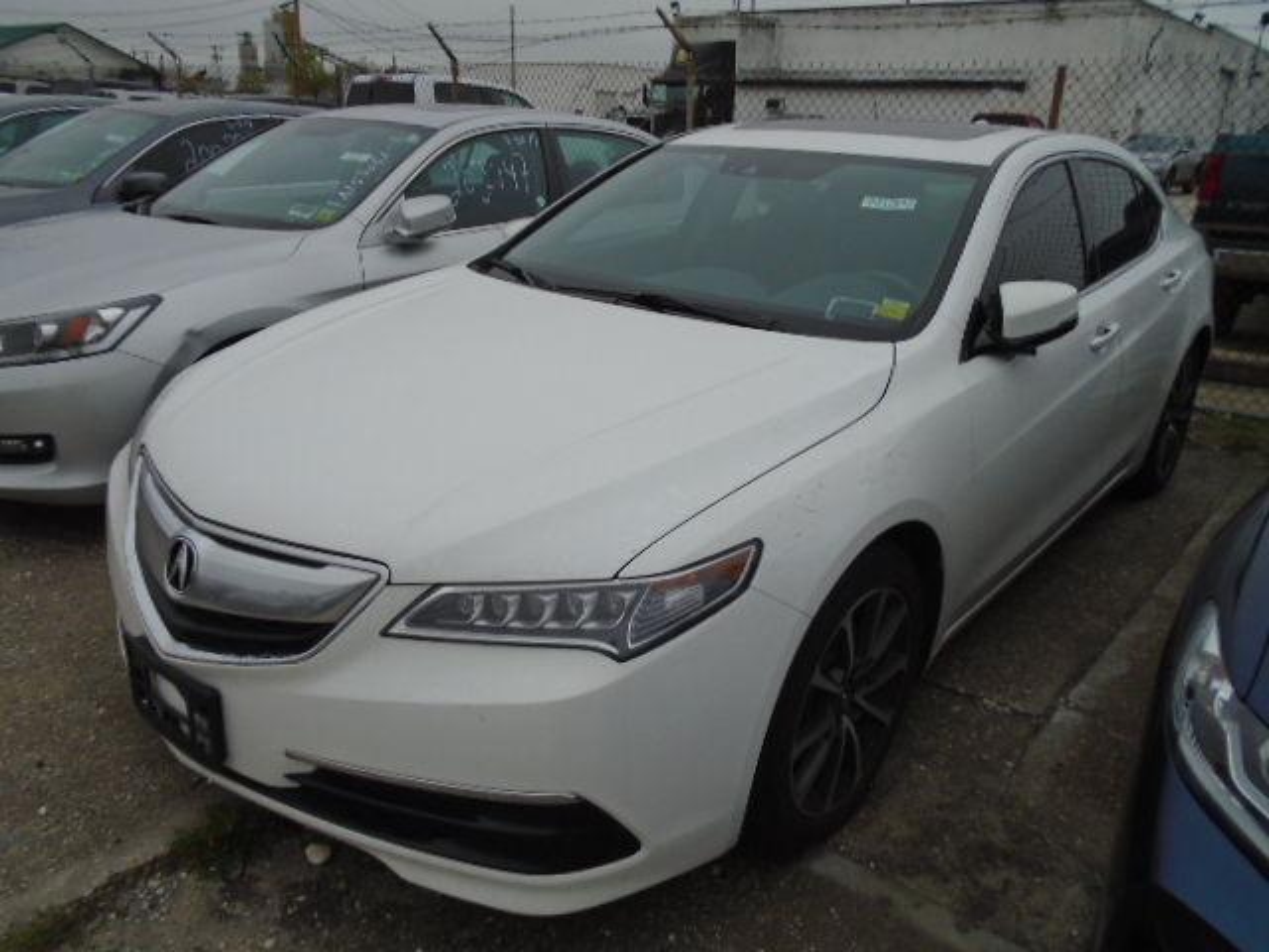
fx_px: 953
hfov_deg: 67.3
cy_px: 476
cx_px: 634
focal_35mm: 26
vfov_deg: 53.1
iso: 100
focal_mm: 4.6
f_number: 8
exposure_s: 1/160
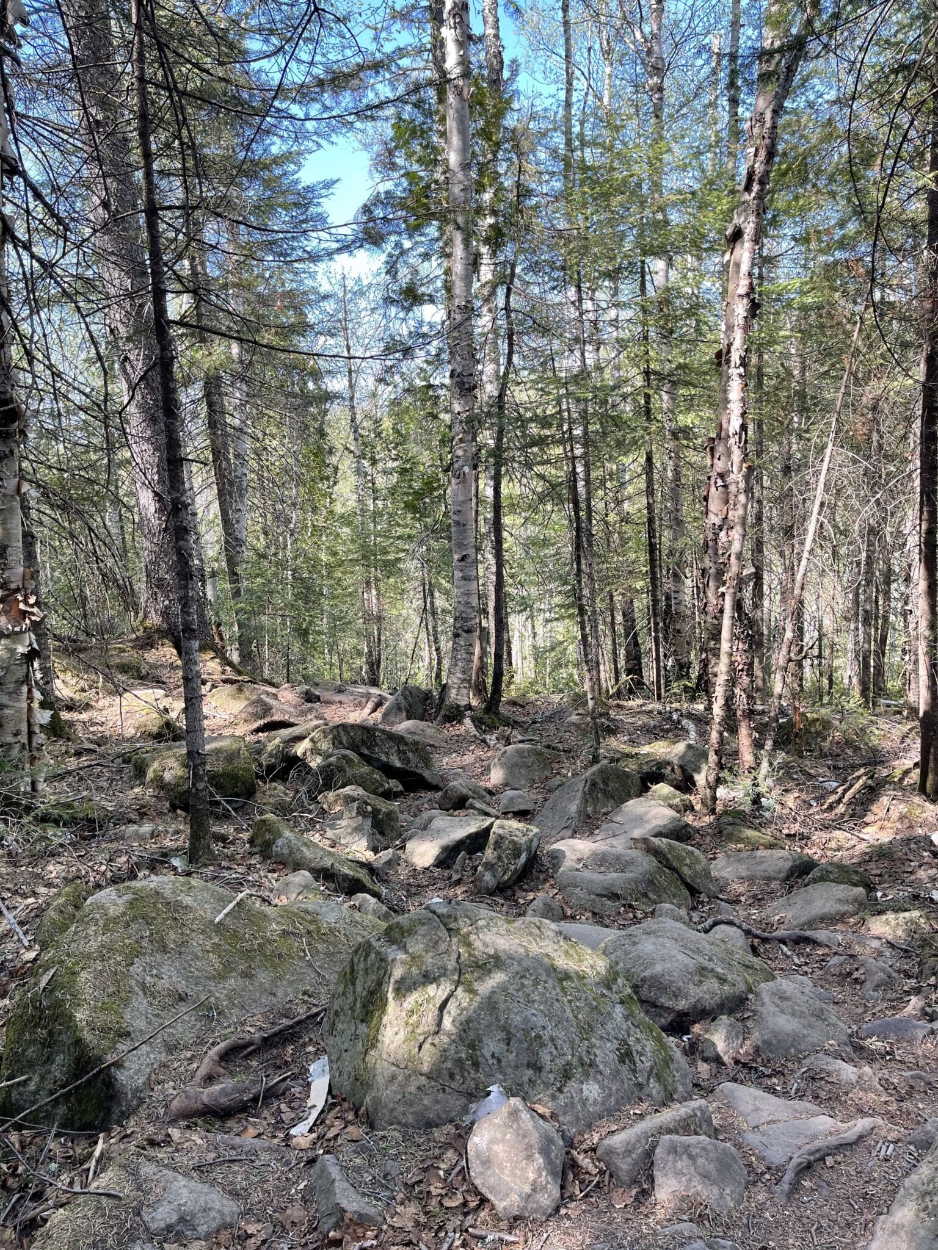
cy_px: 625
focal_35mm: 26
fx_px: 939
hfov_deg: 53.1
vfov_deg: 67.3
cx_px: 469
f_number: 1.6
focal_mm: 5.1
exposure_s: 1/187
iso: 32
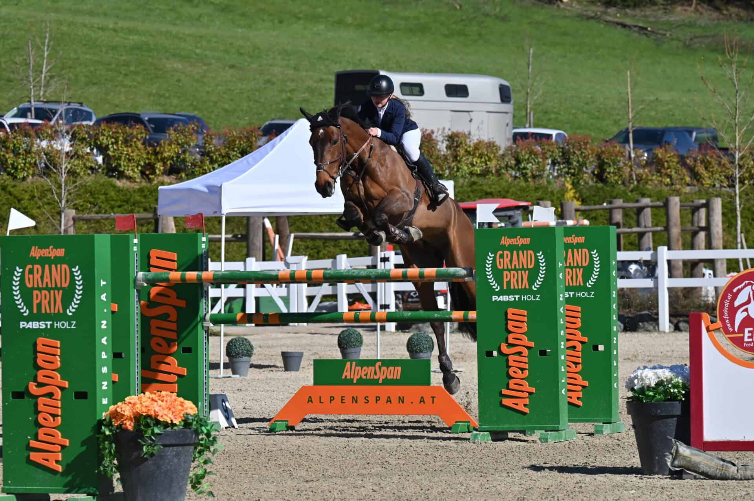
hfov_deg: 10.3
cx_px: 377
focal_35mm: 200
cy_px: 250
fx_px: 4186
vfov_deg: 6.9
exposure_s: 1/1000
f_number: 8
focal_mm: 200
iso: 200
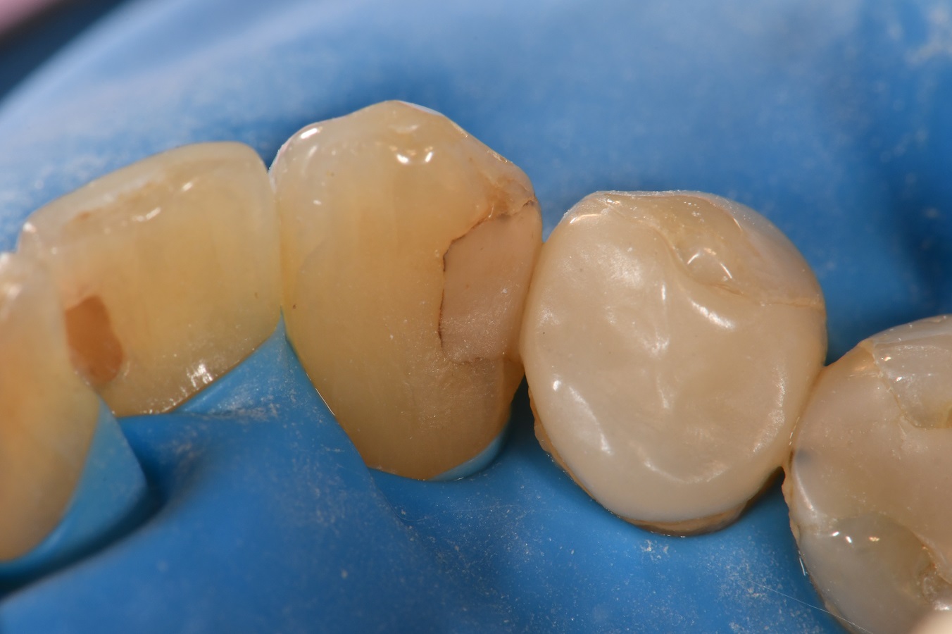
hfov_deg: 13.1
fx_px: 4150
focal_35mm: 157
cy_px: 317
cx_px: 476
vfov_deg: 8.7
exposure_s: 1/160
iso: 200
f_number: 32
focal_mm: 105
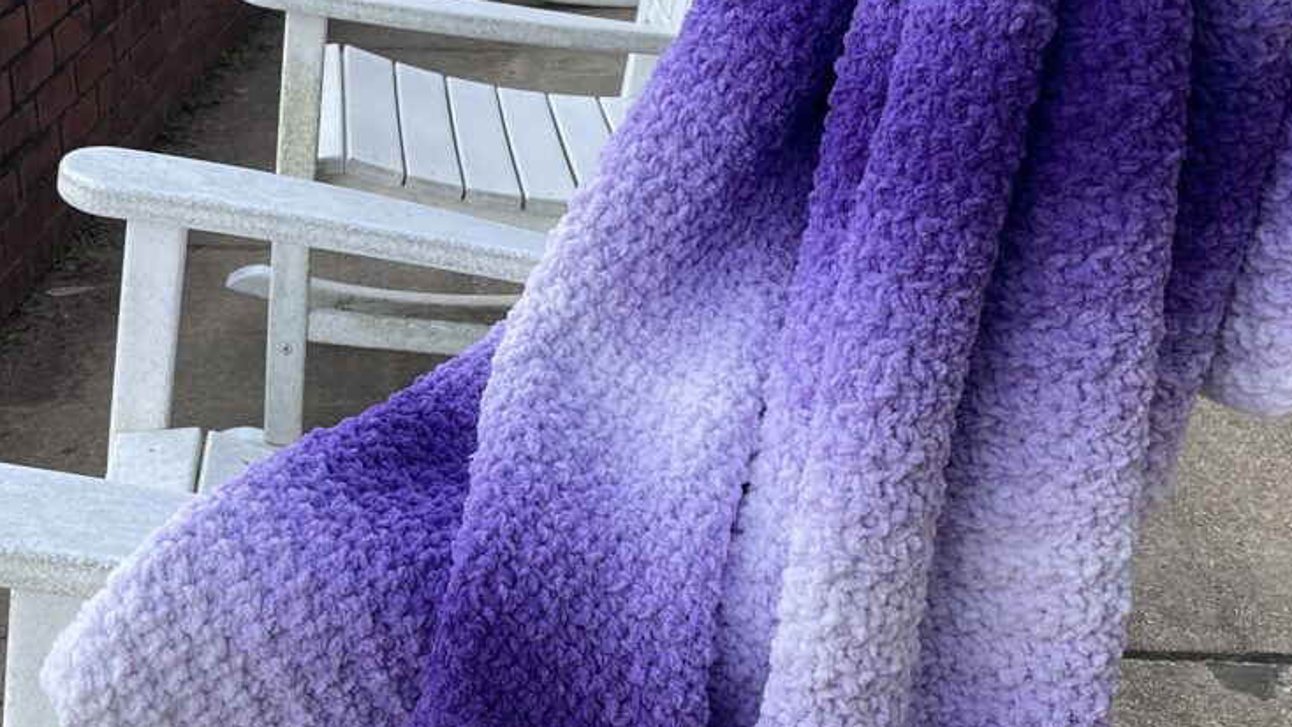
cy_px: 400
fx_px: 1953
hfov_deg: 36.6
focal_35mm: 57
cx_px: 586
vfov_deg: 21.1
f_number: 1.6
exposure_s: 1/121
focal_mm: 5.1
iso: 64
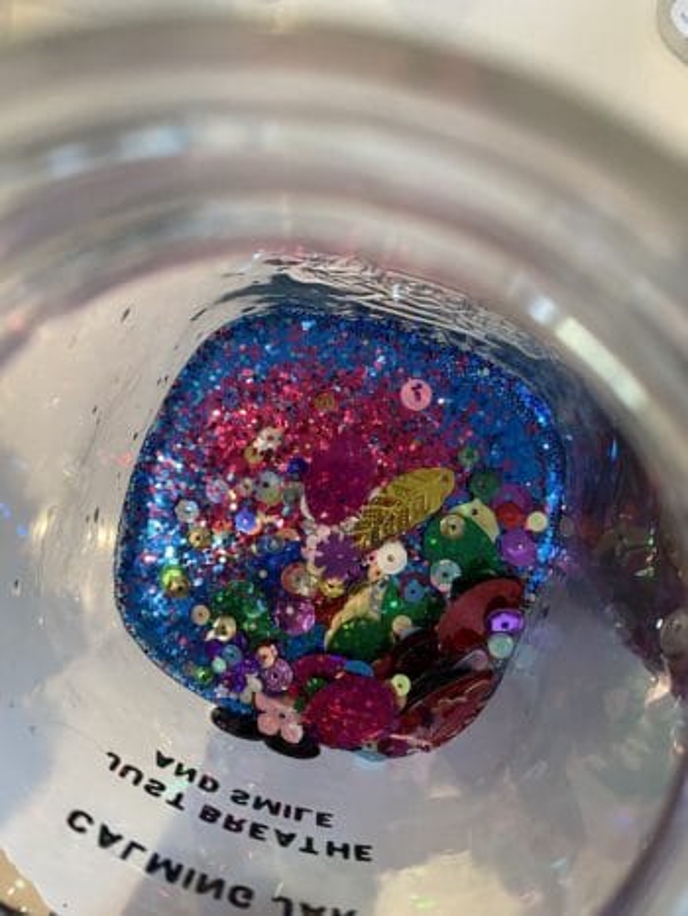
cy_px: 458
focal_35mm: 26
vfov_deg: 67.3
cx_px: 344
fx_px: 688
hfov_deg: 53.1
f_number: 1.8
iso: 400
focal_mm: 4.25
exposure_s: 1/60
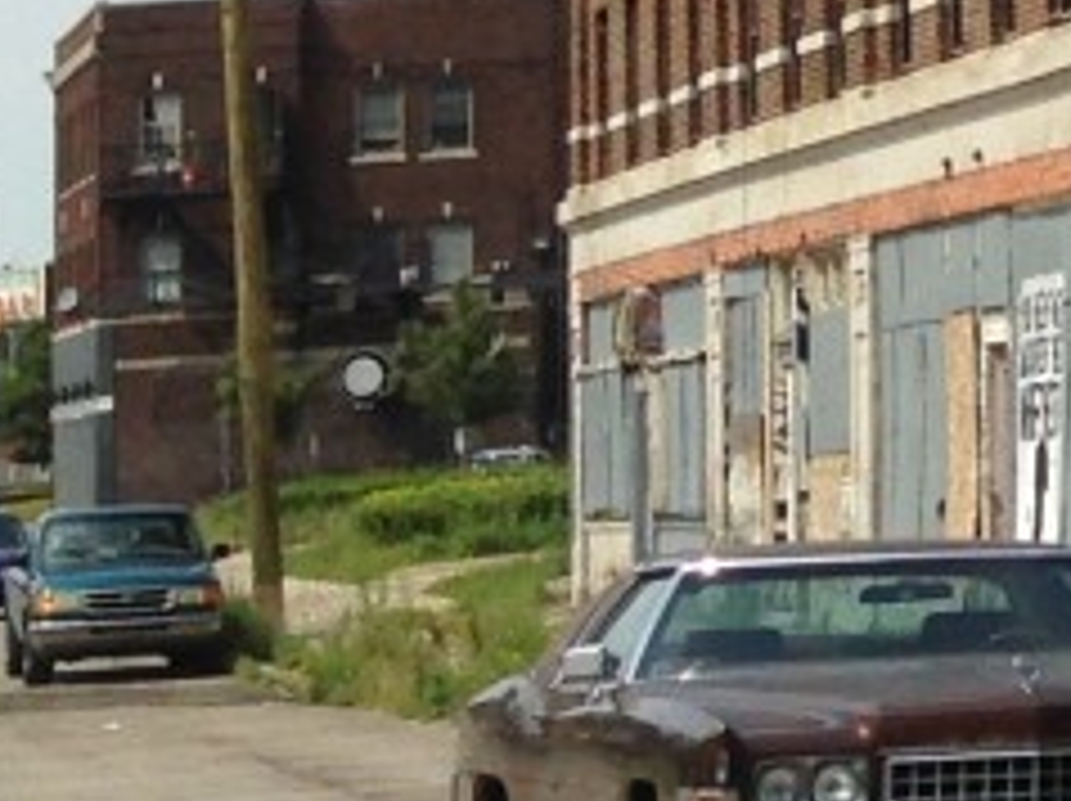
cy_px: -410
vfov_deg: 6.6
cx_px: 2848
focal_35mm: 222
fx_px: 6862
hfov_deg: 8.0
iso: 50
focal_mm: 4.12
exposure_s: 1/1808
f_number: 2.4
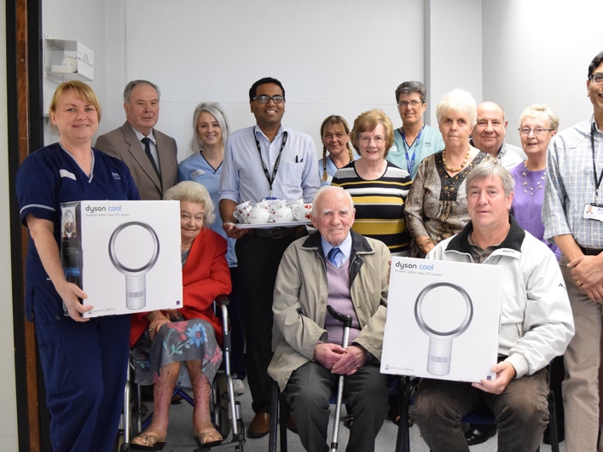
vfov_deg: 38.1
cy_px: 226
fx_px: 654
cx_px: 337
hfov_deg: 49.4
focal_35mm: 38
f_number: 3.8
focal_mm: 23
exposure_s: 1/100
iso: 3200
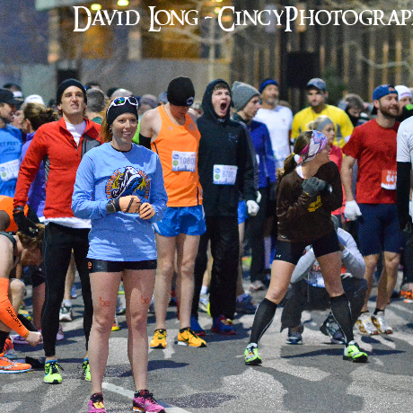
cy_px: 207
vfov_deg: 10.6
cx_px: 139
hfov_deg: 10.6
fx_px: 2222
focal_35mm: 165
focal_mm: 85
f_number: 2
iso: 6400
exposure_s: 1/125
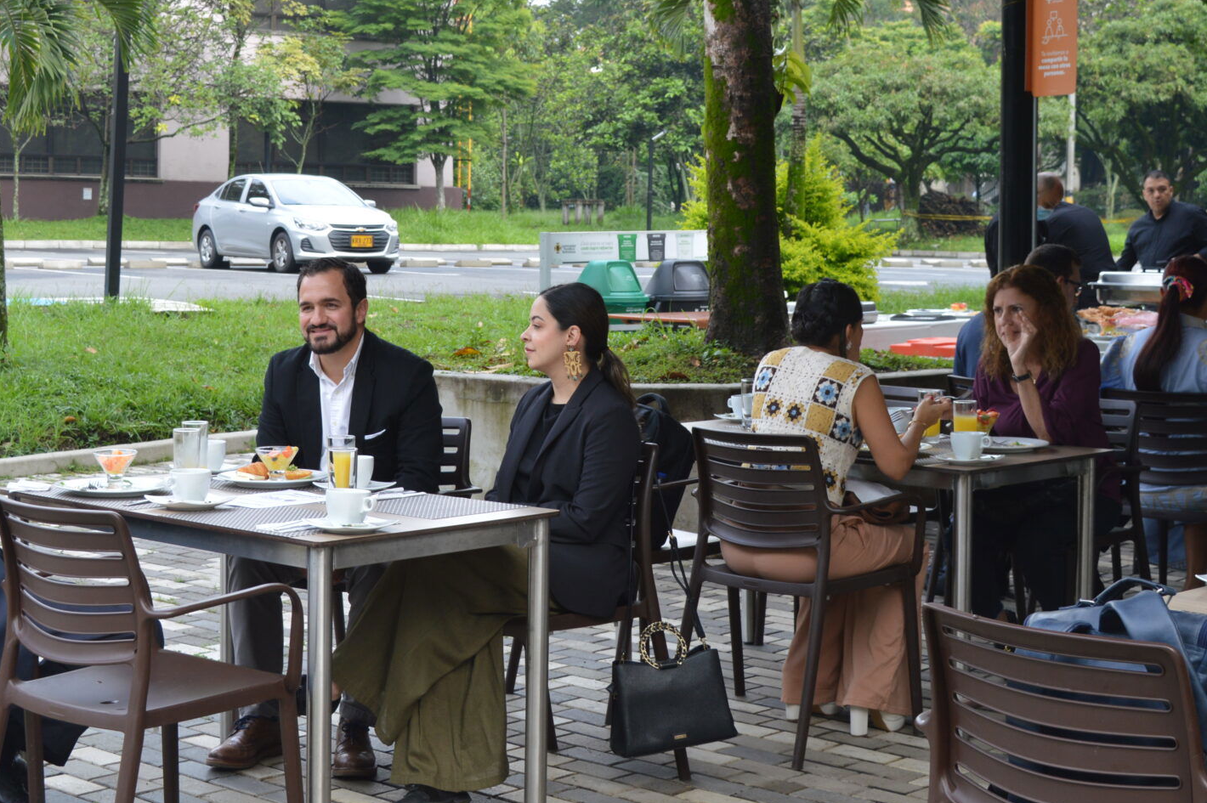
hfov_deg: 32.0
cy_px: 270
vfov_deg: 21.6
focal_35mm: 63
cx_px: 554
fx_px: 2102
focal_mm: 29
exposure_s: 1/80
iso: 200
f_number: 8
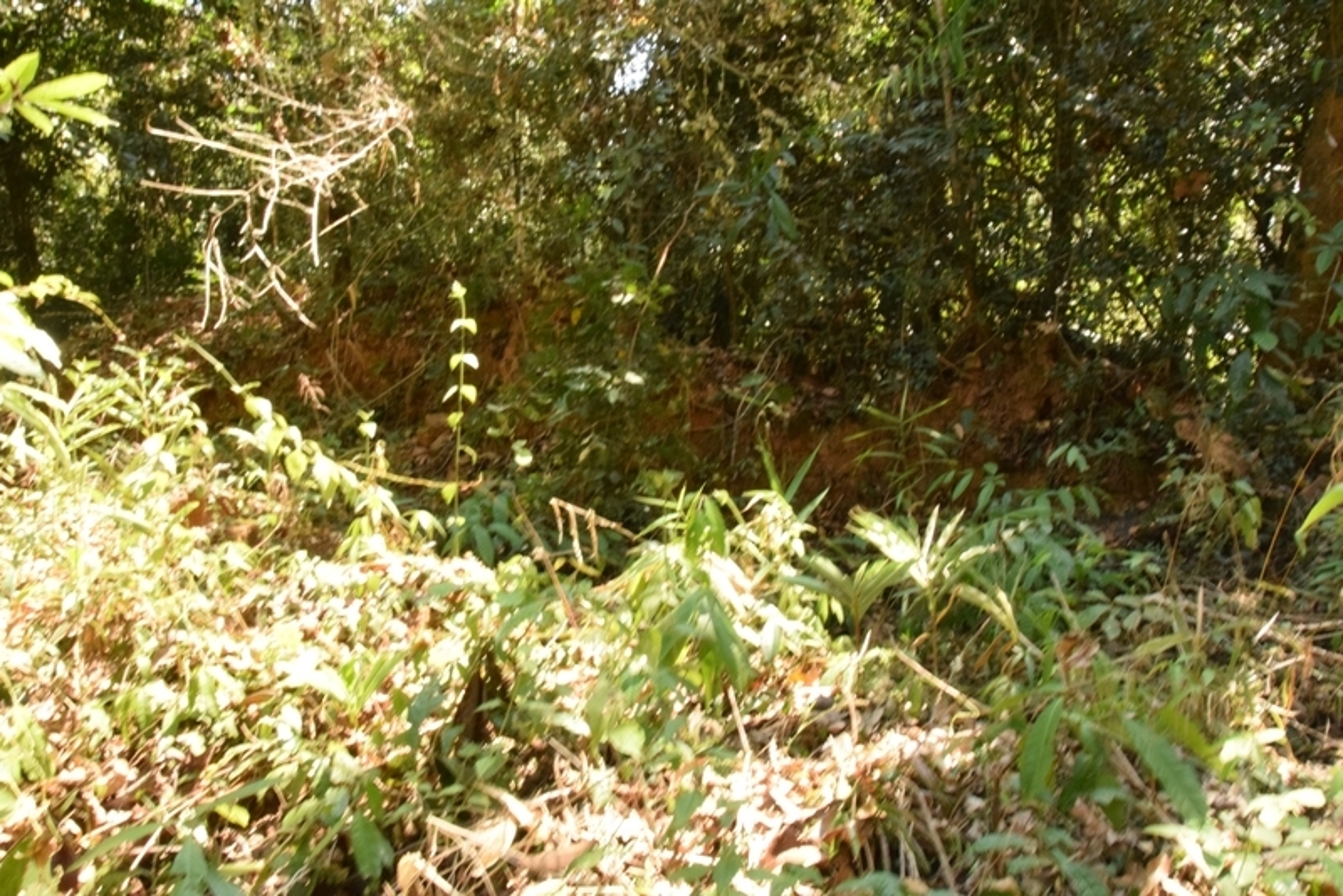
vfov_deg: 48.0
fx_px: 1008
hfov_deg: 67.4
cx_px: 672
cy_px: 448
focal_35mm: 27
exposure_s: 1/40
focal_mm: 18
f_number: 22
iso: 3200
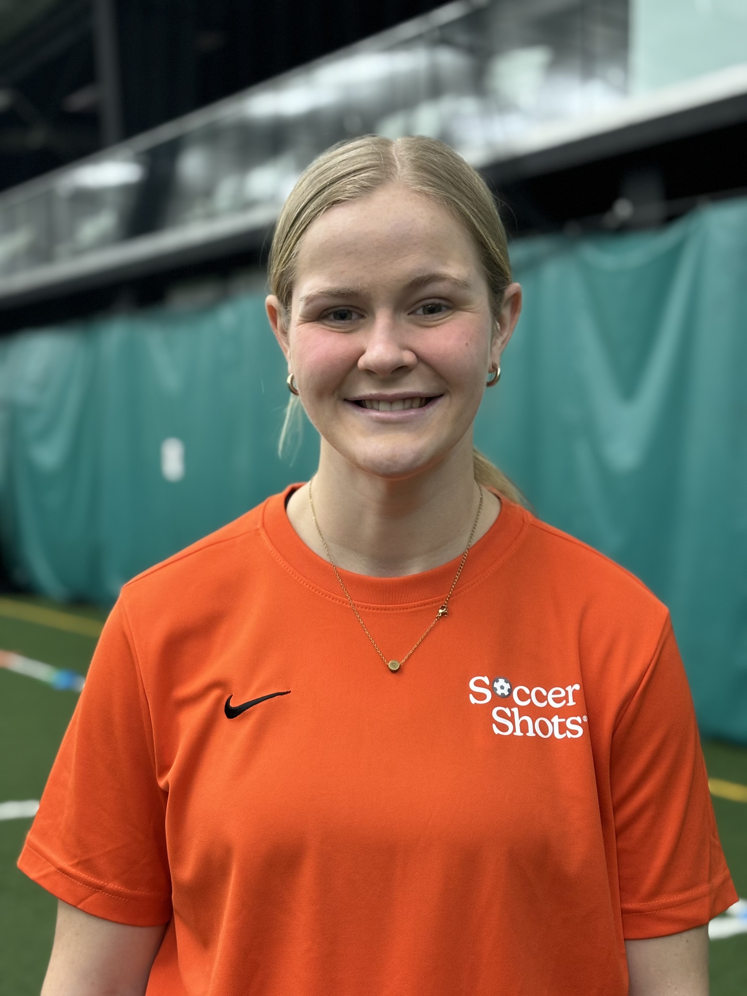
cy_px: 498
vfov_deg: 36.8
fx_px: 1496
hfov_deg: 28.0
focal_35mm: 52
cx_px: 374
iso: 160
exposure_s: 1/60
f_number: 1.6
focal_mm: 5.96
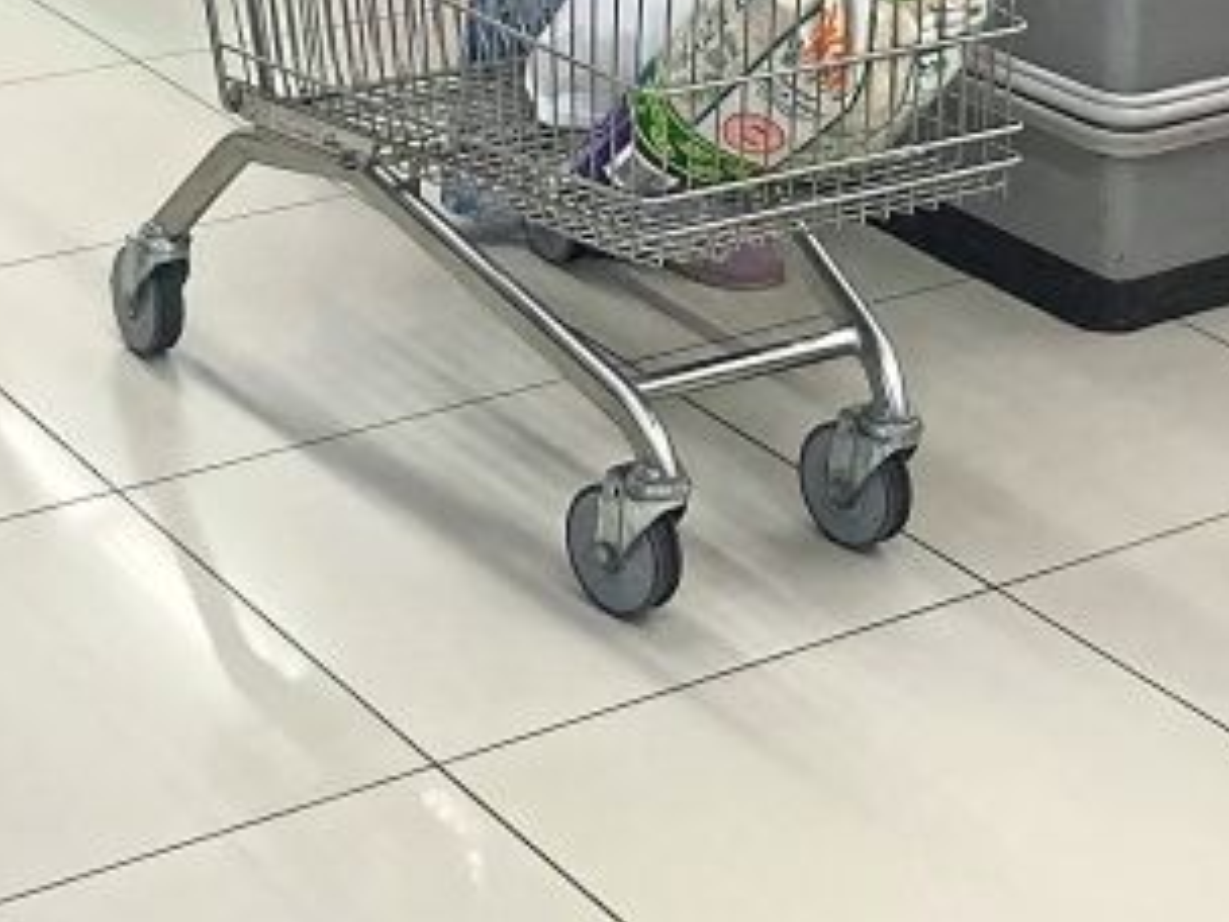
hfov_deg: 21.3
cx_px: 623
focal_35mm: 92
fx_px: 3266
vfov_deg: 15.0
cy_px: -400
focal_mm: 3.99
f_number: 1.8
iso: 32
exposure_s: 1/25
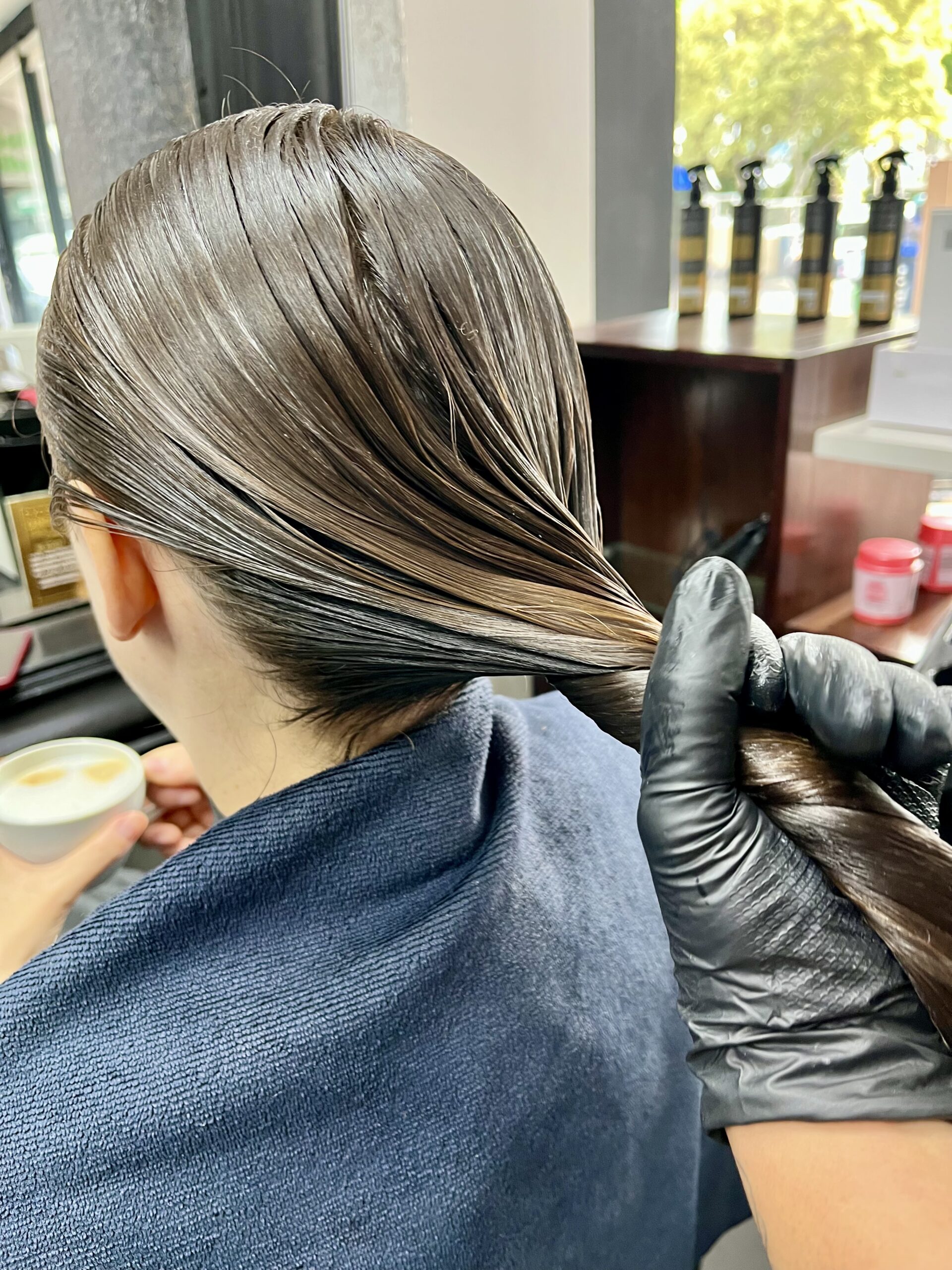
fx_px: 953
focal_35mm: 26
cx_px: 476
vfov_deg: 67.3
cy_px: 635
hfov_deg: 53.1
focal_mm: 5.1
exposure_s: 1/50
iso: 160
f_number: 1.6
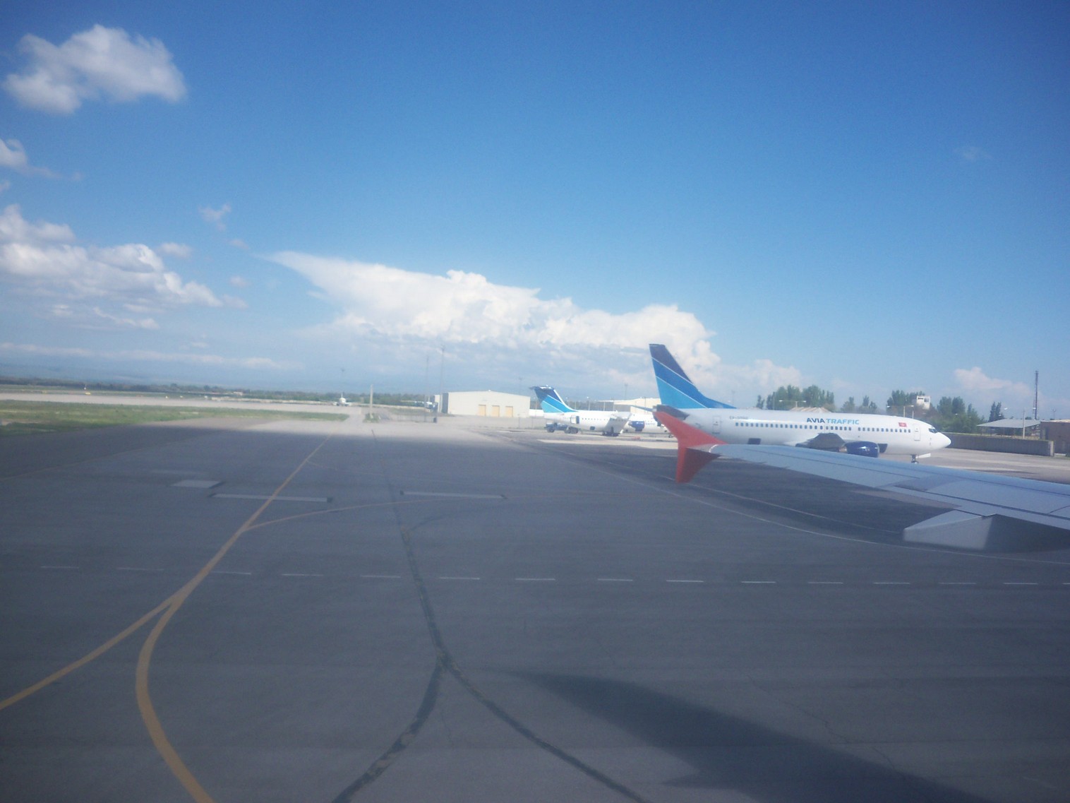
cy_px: 402
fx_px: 1175
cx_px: 535
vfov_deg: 37.7
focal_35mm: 38
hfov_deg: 49.0
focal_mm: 6.3
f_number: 3.5
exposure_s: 1/640
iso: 80
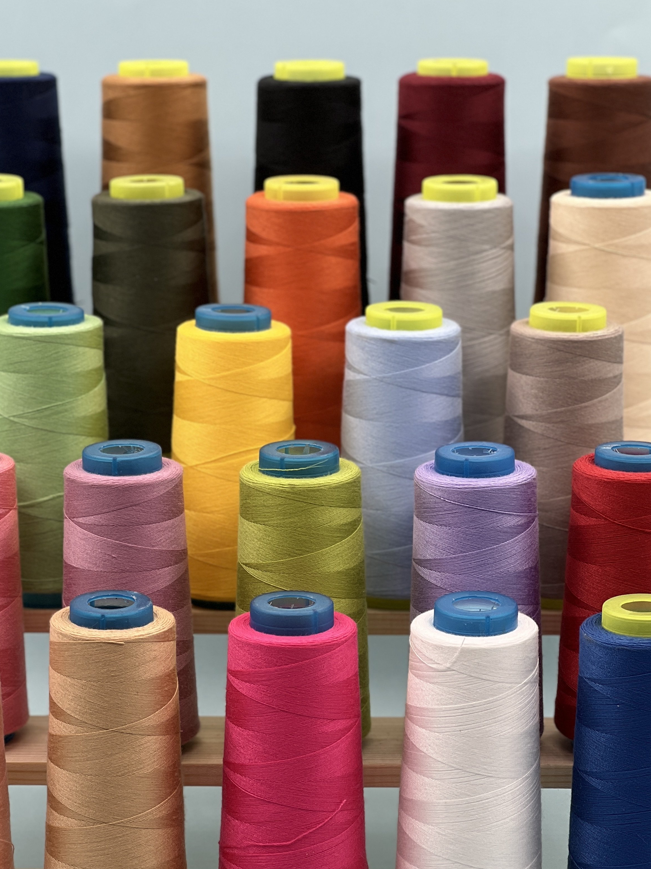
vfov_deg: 19.6
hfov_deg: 14.8
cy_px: 540
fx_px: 2508
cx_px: 286
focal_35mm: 100
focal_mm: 9
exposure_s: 1/100
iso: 25
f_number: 2.8
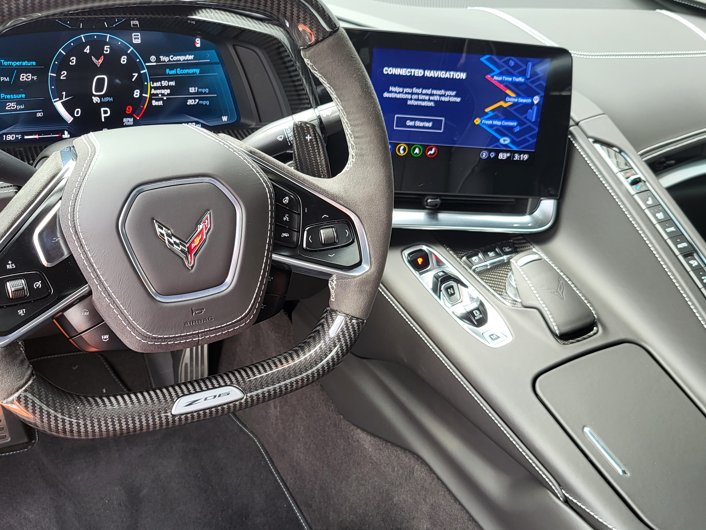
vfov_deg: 37.5
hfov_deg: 48.9
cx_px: 312
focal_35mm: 38
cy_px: 324
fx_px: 775
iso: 64
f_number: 1.8
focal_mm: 5.4
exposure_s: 1/120
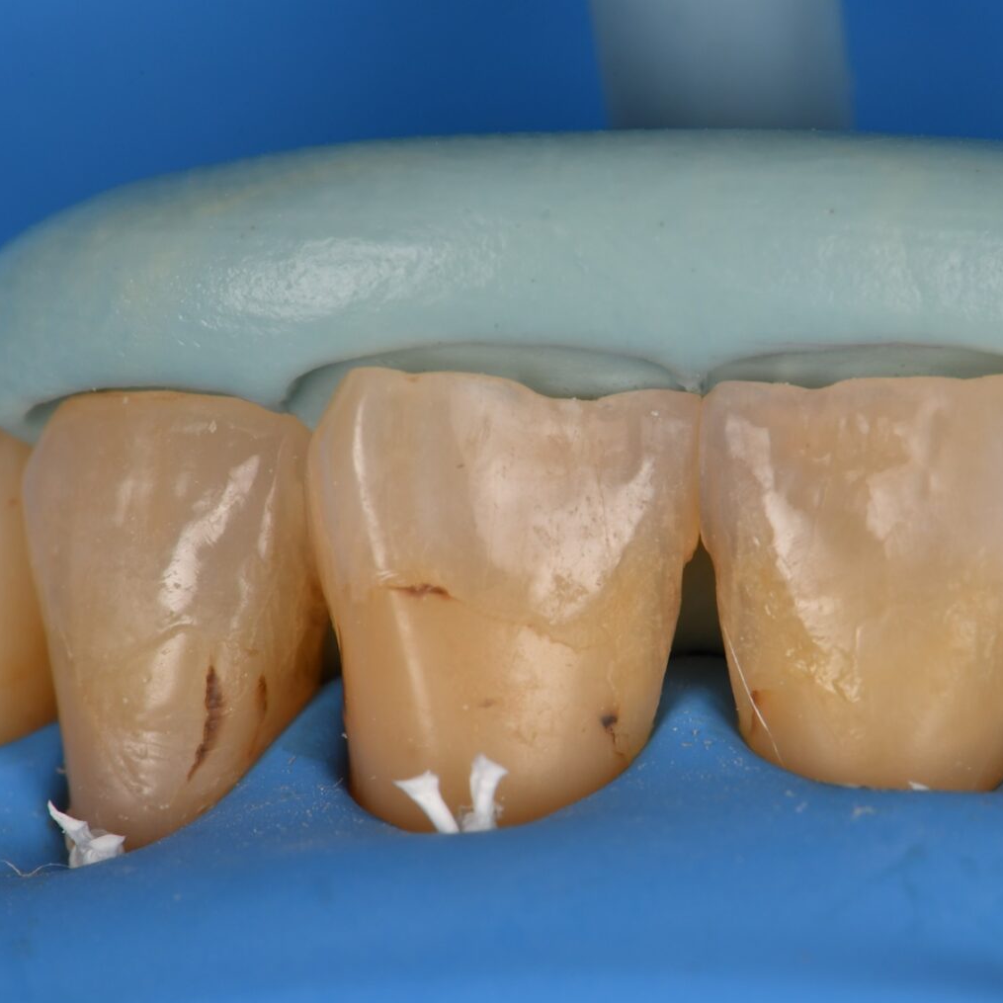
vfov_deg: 10.8
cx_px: 676
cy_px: 504
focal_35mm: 162
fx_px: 5311
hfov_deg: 10.8
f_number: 32
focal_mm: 105
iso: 200
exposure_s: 1/160
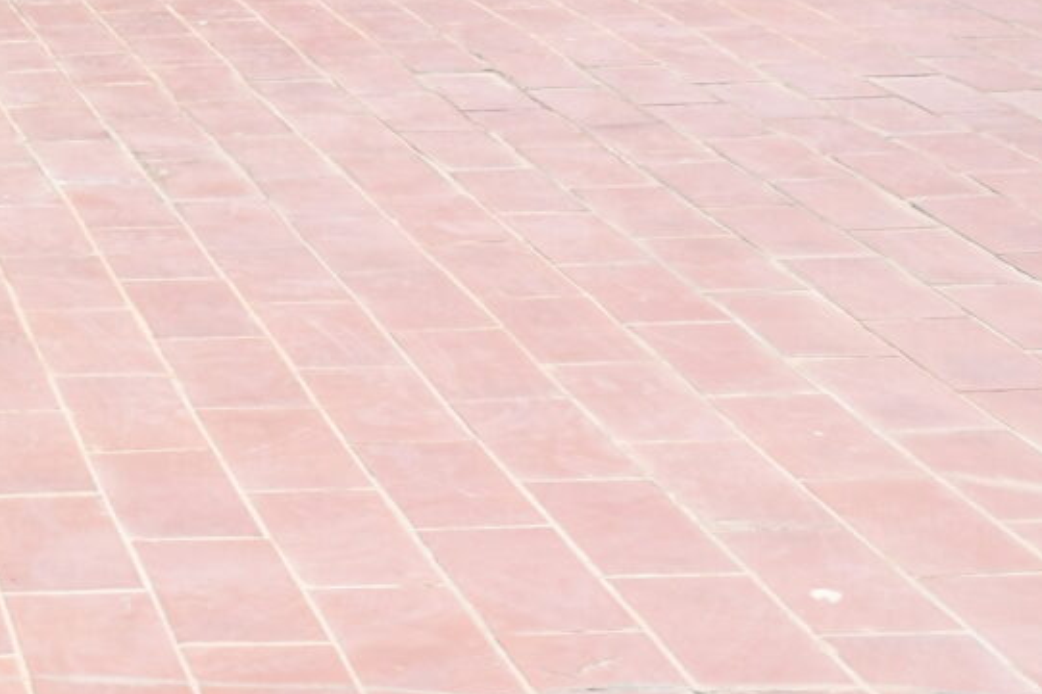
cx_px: -531
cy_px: -462
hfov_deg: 17.9
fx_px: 2951
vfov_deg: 12.5
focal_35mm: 102
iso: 640
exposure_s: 1/250
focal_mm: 18
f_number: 11
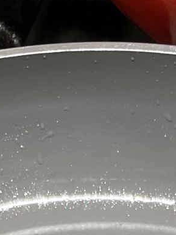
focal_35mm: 138
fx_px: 937
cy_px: 620
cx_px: 130
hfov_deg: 10.7
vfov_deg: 11.2
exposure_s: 1/120
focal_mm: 4.2
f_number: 1.6
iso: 100
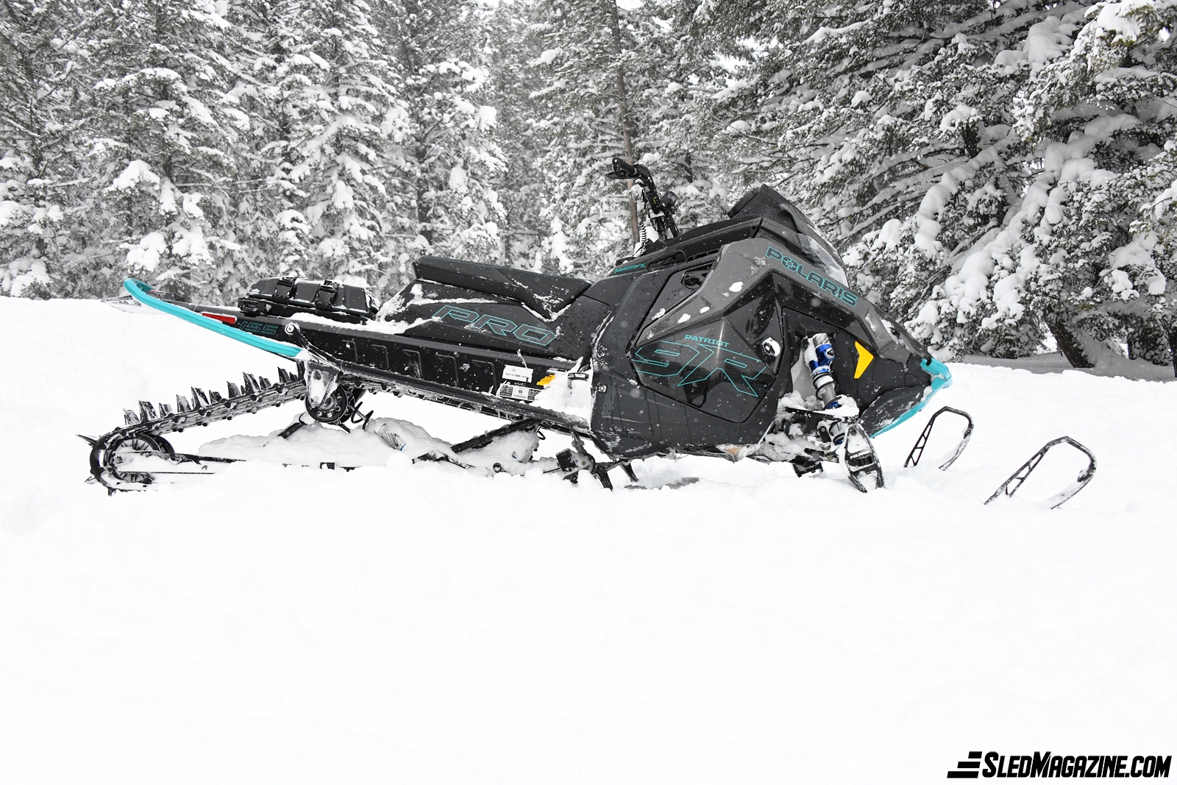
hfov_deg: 54.4
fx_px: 1144
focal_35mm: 35
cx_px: 588
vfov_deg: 37.9
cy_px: 392
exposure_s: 1/2500
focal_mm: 35
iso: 2000
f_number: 7.1
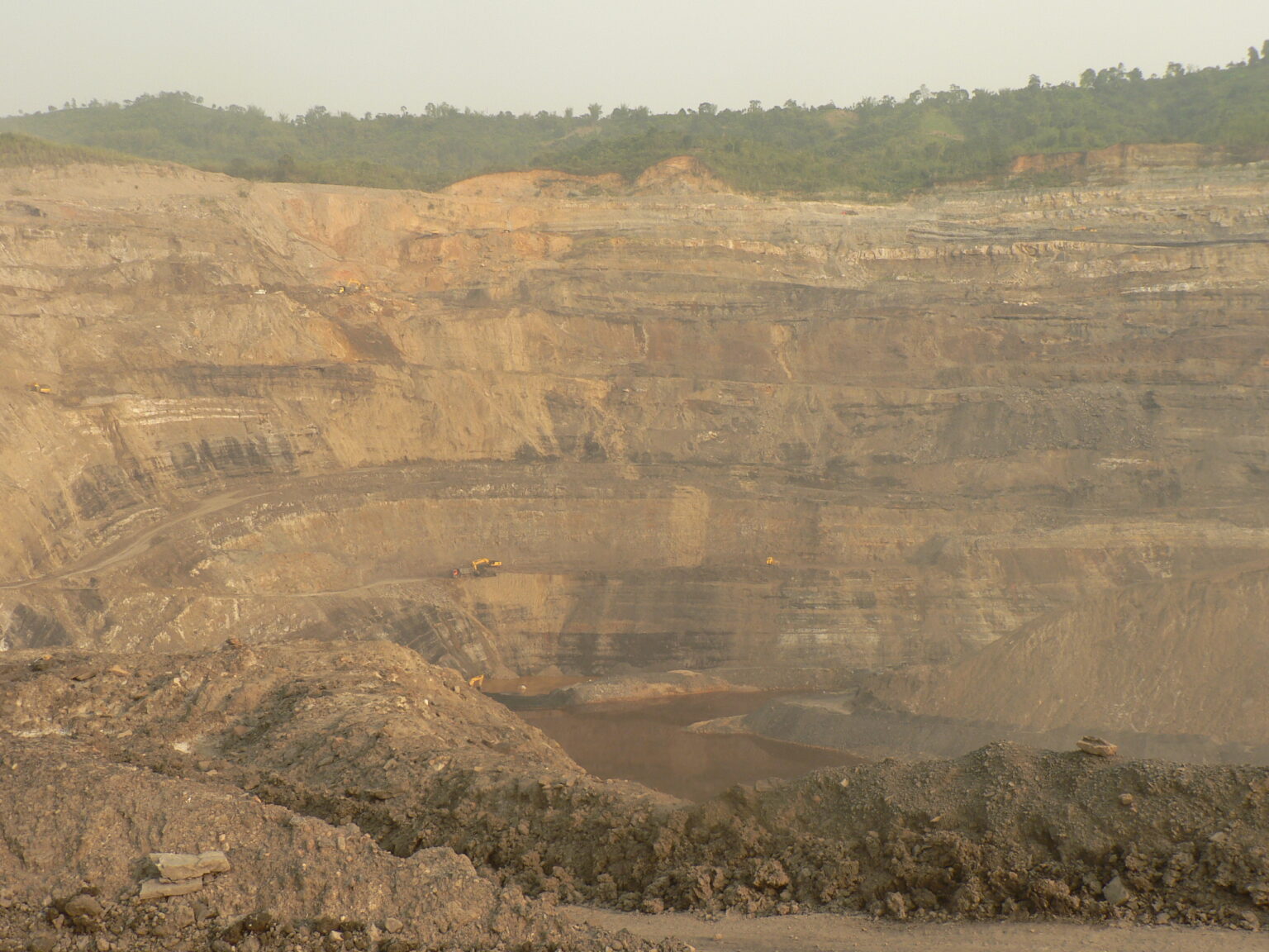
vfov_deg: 33.6
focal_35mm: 43
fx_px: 1576
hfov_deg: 43.9
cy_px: 476
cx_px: 634
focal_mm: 7.2
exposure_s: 1/160
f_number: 4
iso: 80
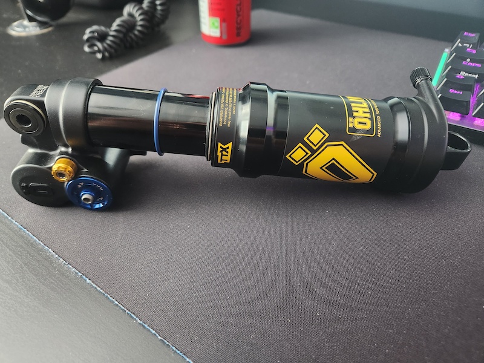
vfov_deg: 58.9
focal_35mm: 23
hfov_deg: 73.9
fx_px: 322
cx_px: 242
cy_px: 182
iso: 640
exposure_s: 1/25
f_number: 1.8
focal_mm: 5.4
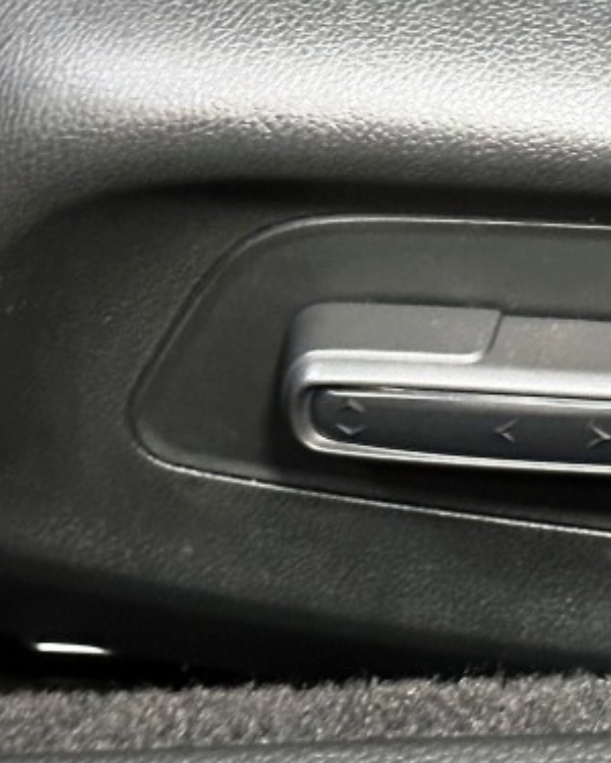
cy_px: 307
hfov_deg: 11.8
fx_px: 2893
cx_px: 727
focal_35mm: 128
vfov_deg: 15.0
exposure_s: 1/24
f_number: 1.78
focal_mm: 6.86
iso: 640
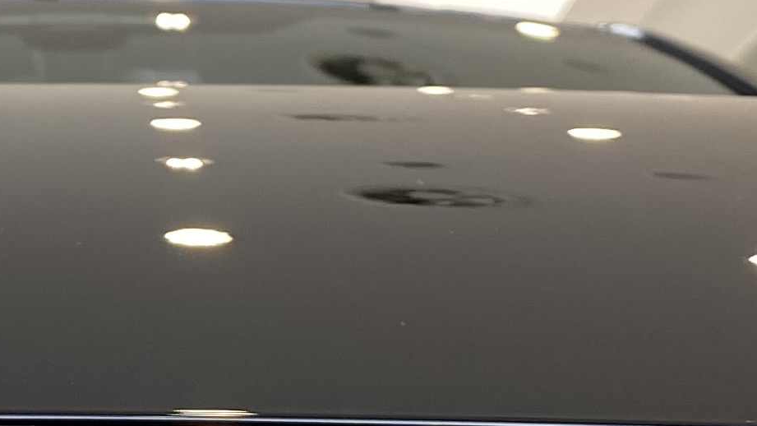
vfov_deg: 9.8
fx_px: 2489
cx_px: 8
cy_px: 333
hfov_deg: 16.9
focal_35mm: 124
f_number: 1.8
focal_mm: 4.25
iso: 32
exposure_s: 1/102
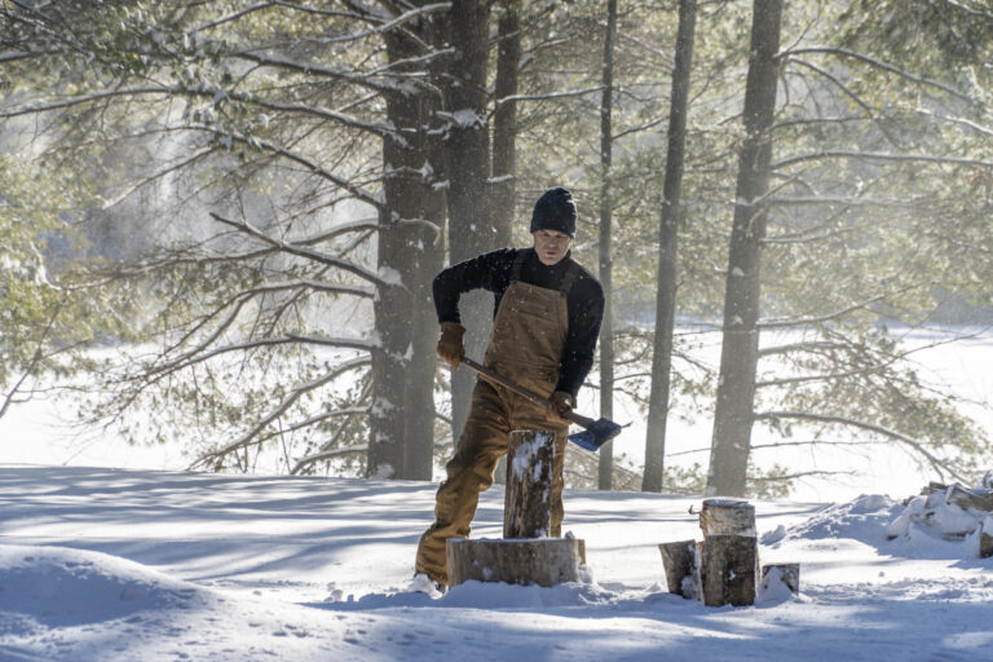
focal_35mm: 157
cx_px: 496
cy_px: 331
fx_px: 4330
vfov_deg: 8.7
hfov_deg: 13.1
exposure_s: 1/640
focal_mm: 105
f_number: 5.6
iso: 100
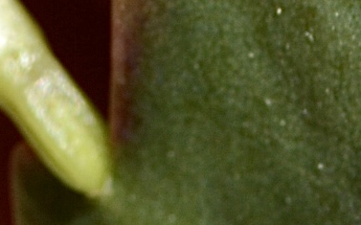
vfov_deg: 1.0
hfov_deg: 1.6
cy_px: -272
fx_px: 12594
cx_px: 703
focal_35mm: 1281
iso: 100
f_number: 14
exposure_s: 1/250
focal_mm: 105
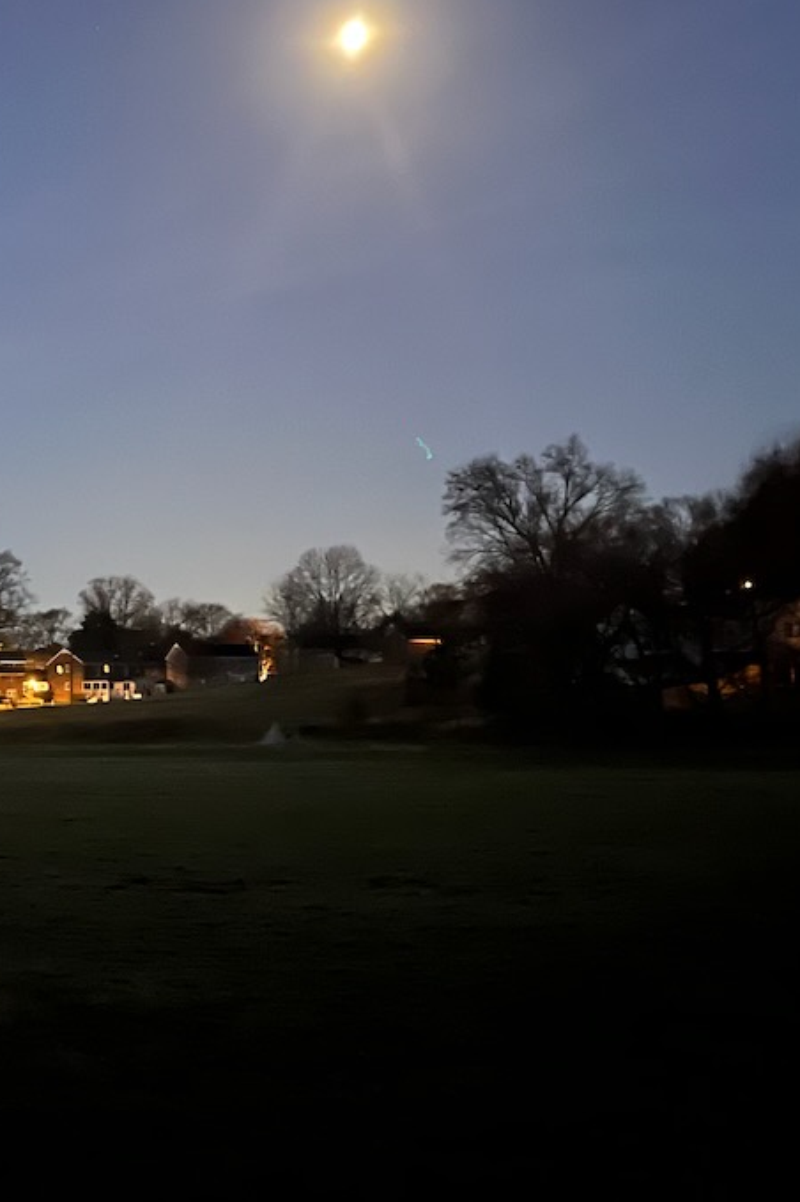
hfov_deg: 25.8
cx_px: 115
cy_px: 559
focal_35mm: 51
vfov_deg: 38.9
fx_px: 1702
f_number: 1.6
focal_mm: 5.1
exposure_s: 1/2
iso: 1600
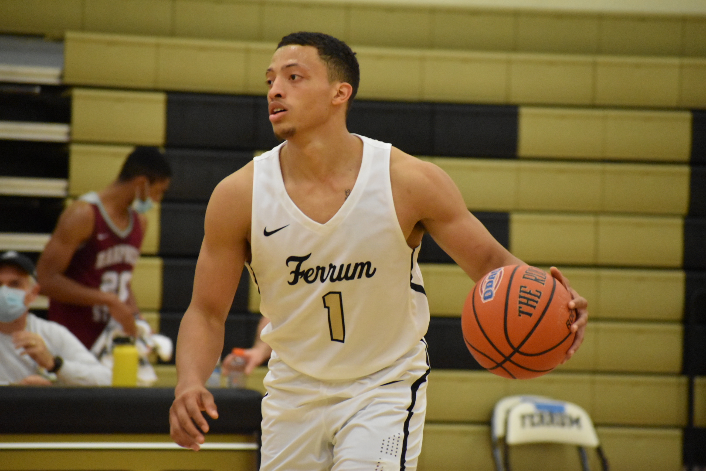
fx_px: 5736
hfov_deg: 7.0
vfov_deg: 4.7
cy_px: 236
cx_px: 353
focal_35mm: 292
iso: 6400
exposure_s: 1/640
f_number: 5.3
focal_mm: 195
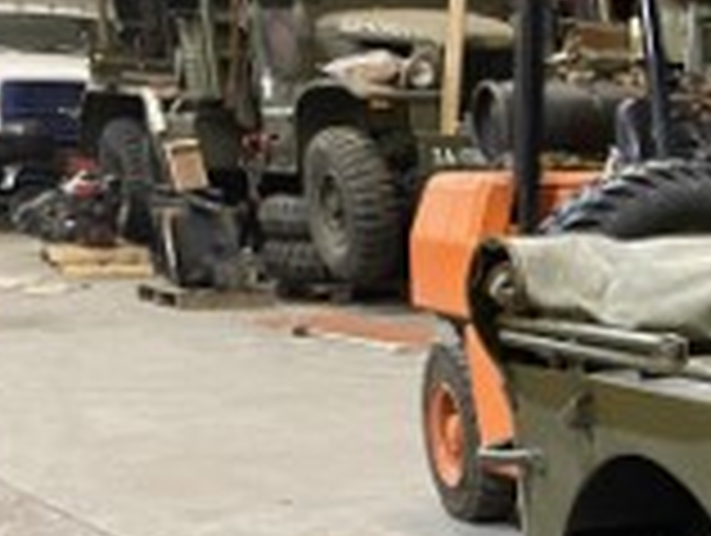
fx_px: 2160
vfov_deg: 13.6
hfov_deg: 15.4
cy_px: 712
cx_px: 1372
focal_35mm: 105
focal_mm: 4.25
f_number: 1.8
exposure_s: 1/33
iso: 400
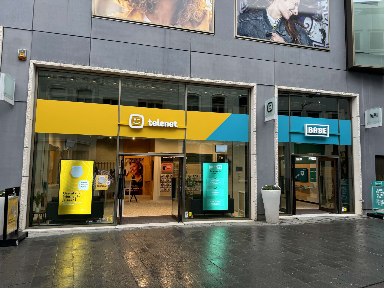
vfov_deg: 56.8
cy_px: 144
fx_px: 266
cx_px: 192
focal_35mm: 24
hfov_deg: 71.6
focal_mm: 6.76
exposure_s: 1/120
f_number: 1.78
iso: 64
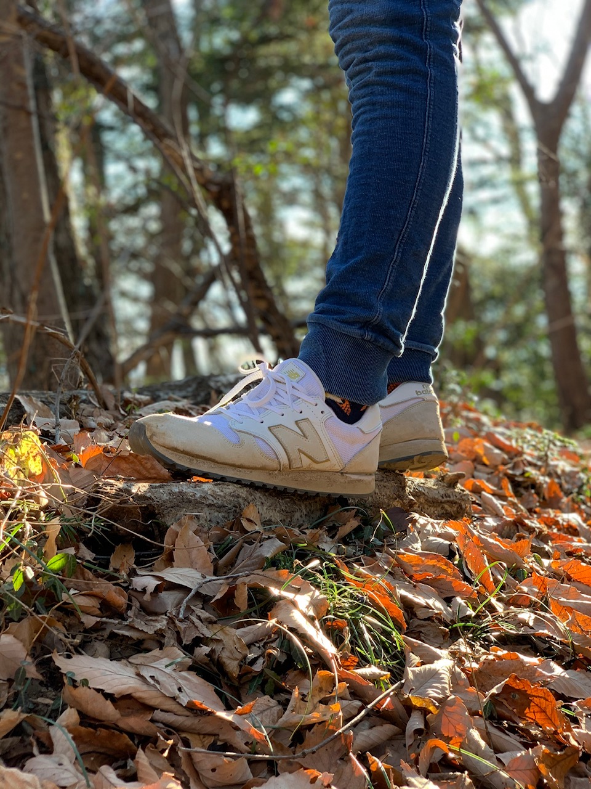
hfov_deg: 28.0
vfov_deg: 36.8
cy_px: 394
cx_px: 296
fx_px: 1184
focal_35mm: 52
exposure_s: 1/122
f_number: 2.4
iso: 32
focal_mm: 6
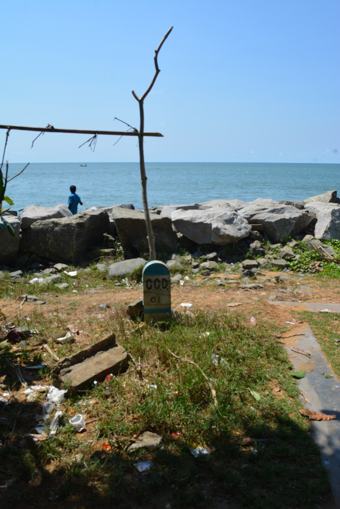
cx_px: 170
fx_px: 425
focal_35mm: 30
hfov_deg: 43.6
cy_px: 254
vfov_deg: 61.9
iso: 100
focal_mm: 20
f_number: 8
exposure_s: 1/250
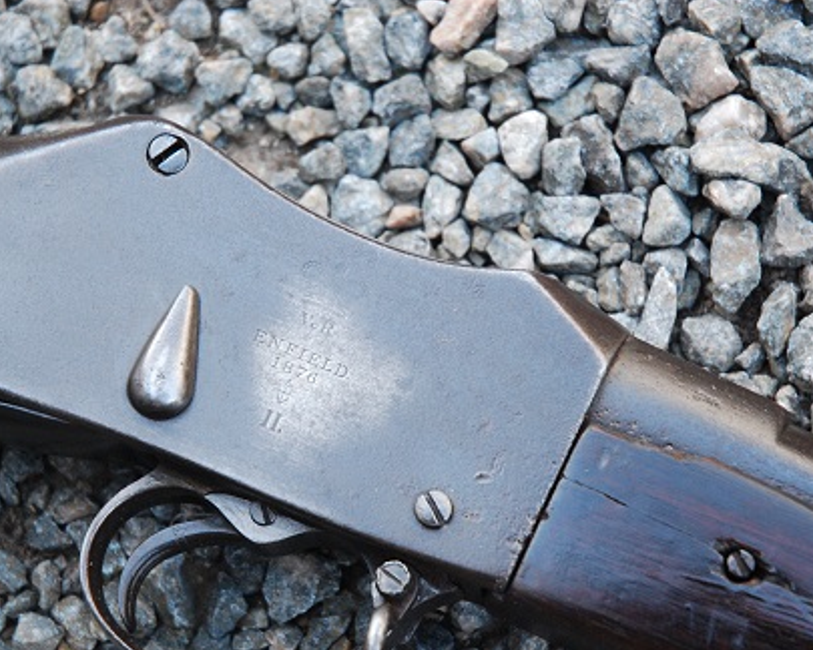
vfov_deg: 10.6
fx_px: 3513
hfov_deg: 13.2
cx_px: 307
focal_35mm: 146
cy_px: 394
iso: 800
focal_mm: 70
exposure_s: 1/125
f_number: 4.5
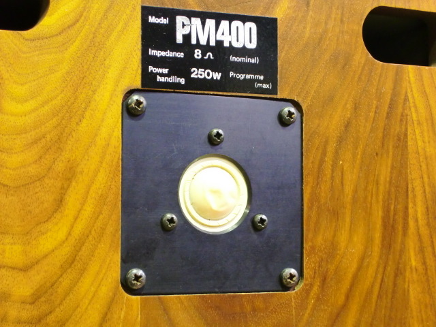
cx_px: 218
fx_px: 995
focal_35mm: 79
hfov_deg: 24.7
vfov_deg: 18.7
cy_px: 164
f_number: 4.6
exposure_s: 1/8
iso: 400
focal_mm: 13.9
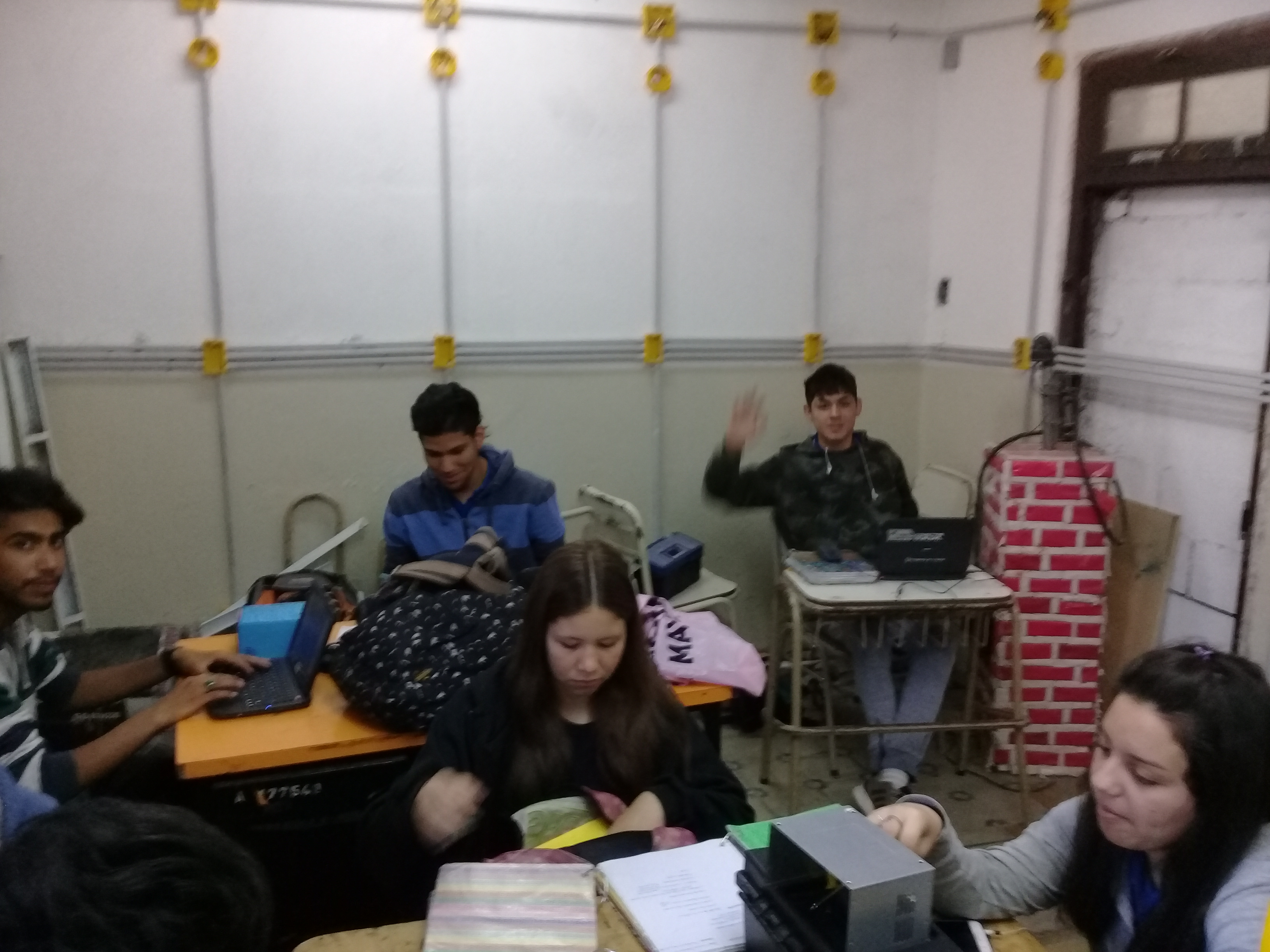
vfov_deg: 45.4
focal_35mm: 31
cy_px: 476
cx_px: 635
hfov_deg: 58.4
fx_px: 1137
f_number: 2.2
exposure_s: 1/17
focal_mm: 3.3
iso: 200
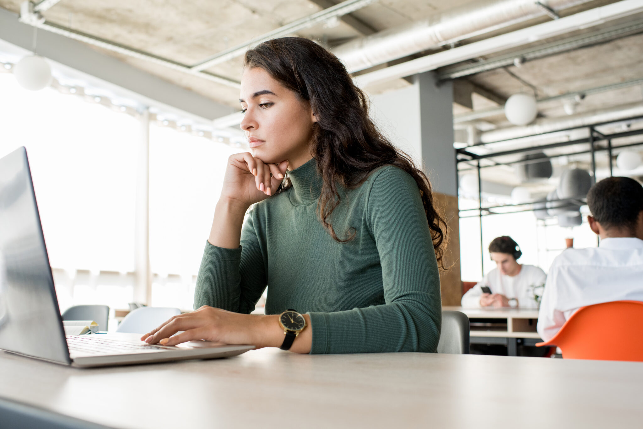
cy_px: 214
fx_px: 625
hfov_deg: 54.4
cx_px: 322
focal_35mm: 35
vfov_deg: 37.9
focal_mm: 35
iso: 640
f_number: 4
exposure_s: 1/250
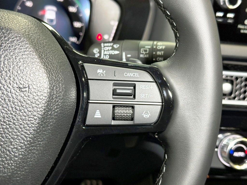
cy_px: 92
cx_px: 124
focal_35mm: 48
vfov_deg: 30.3
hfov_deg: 39.7
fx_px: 343
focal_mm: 6.86
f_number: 1.78
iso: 500
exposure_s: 1/40
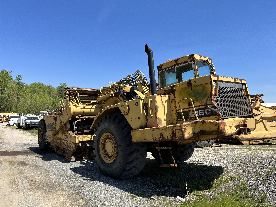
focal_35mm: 26
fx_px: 207
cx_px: 138
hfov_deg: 67.3
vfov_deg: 53.1
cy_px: 104
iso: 50
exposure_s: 1/2513
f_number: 1.6
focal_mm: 5.1
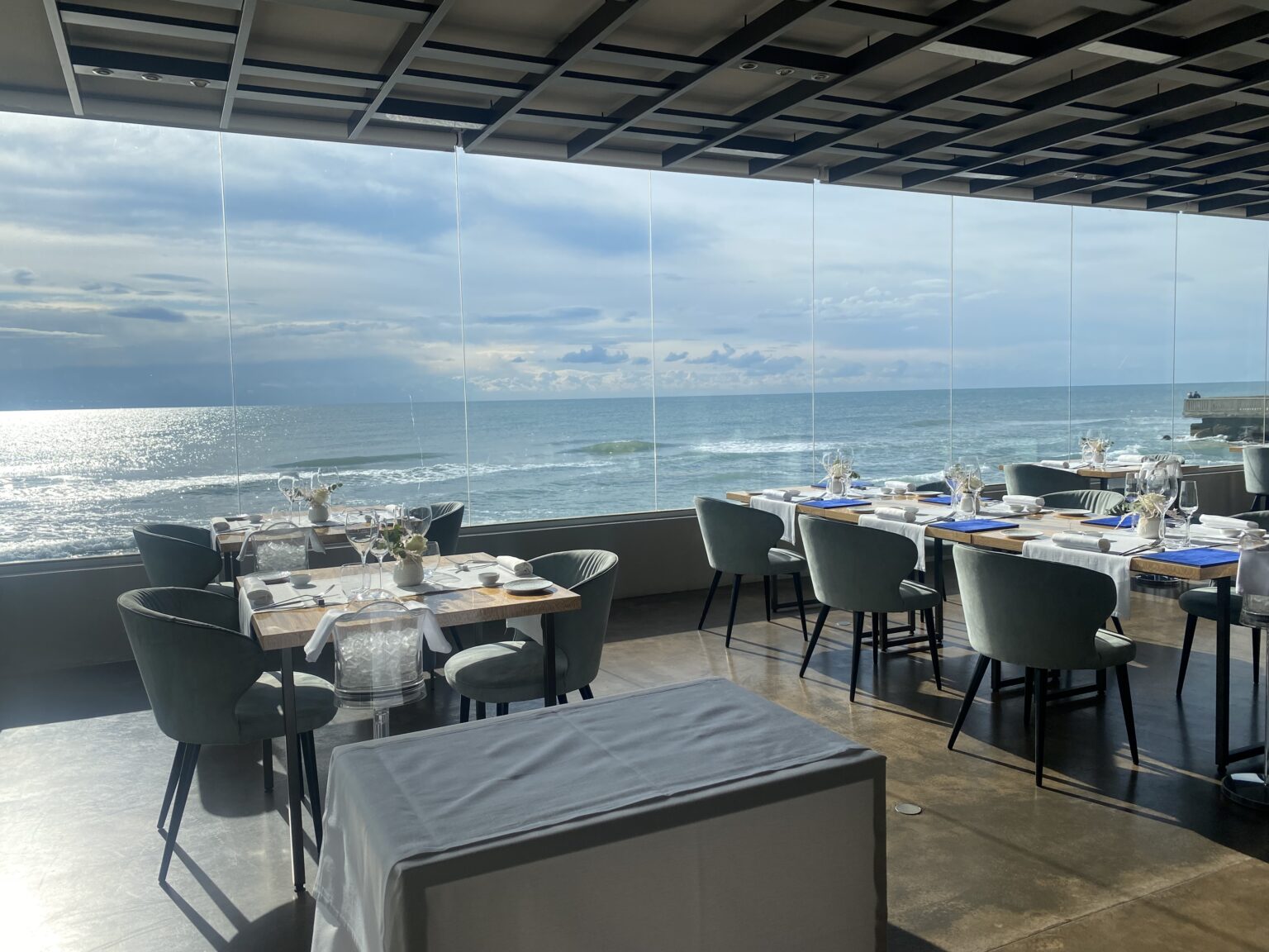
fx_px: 953
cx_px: 634
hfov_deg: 67.3
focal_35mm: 26
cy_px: 476
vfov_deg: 53.1
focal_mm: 4.25
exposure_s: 1/3497
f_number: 1.8
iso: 32
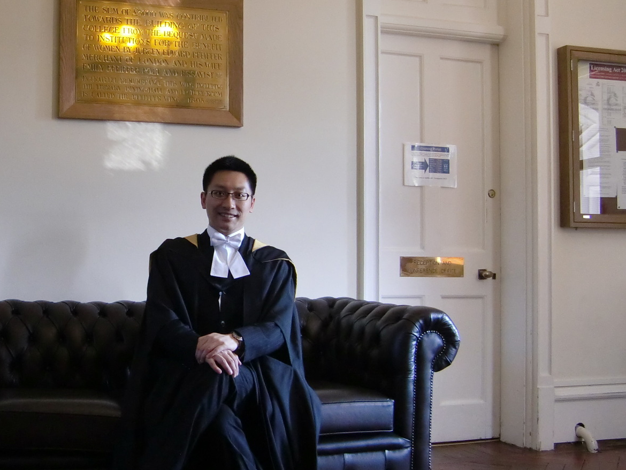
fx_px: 886
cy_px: 257
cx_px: 170
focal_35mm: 49
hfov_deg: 38.1
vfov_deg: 29.7
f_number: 2.6
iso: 250
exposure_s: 1/60
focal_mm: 4.9
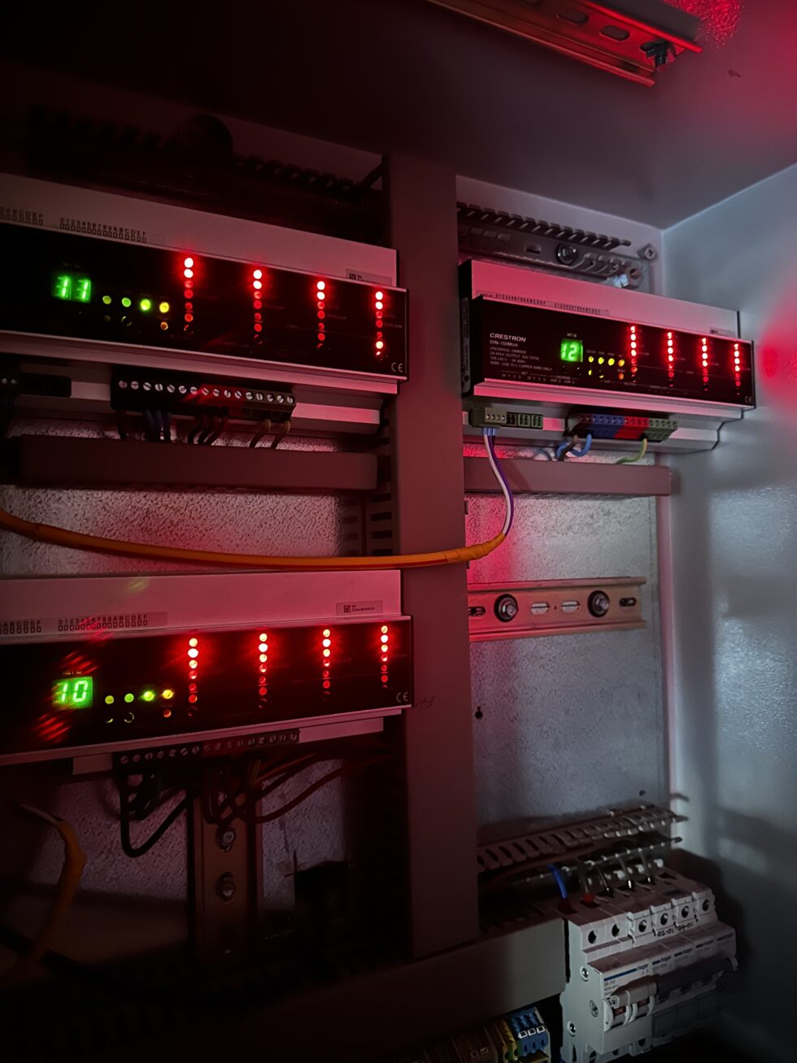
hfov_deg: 56.8
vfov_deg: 71.6
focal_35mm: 24
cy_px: 532
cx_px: 398
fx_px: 737
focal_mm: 6.86
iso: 2000
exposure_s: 1/5
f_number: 1.78
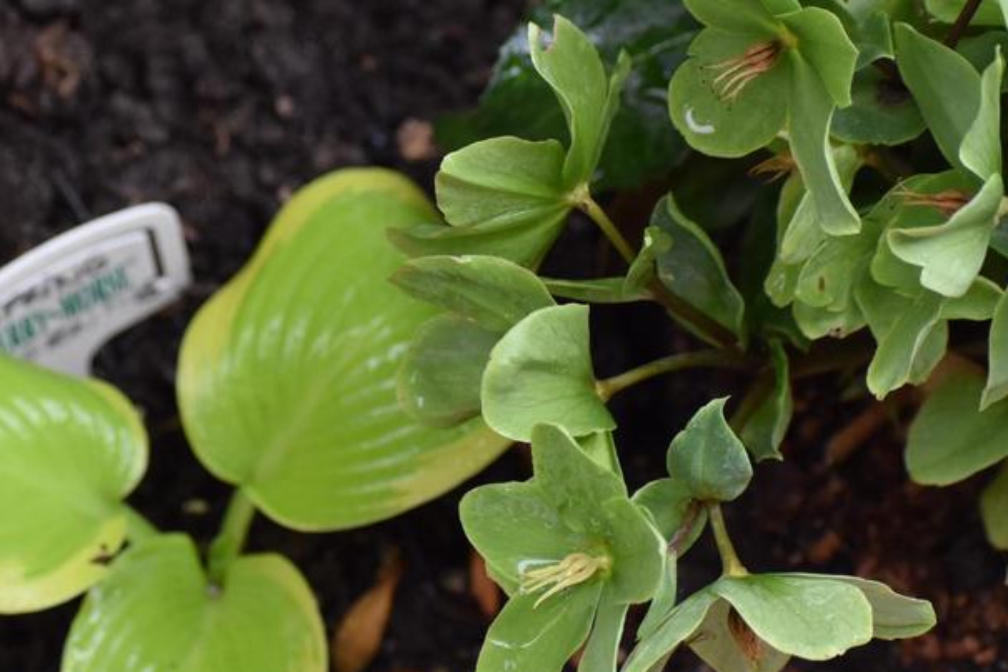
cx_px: 245
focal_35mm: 243
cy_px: 396
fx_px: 6802
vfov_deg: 5.7
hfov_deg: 8.5
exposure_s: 1/250
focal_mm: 98
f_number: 4.8
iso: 1600
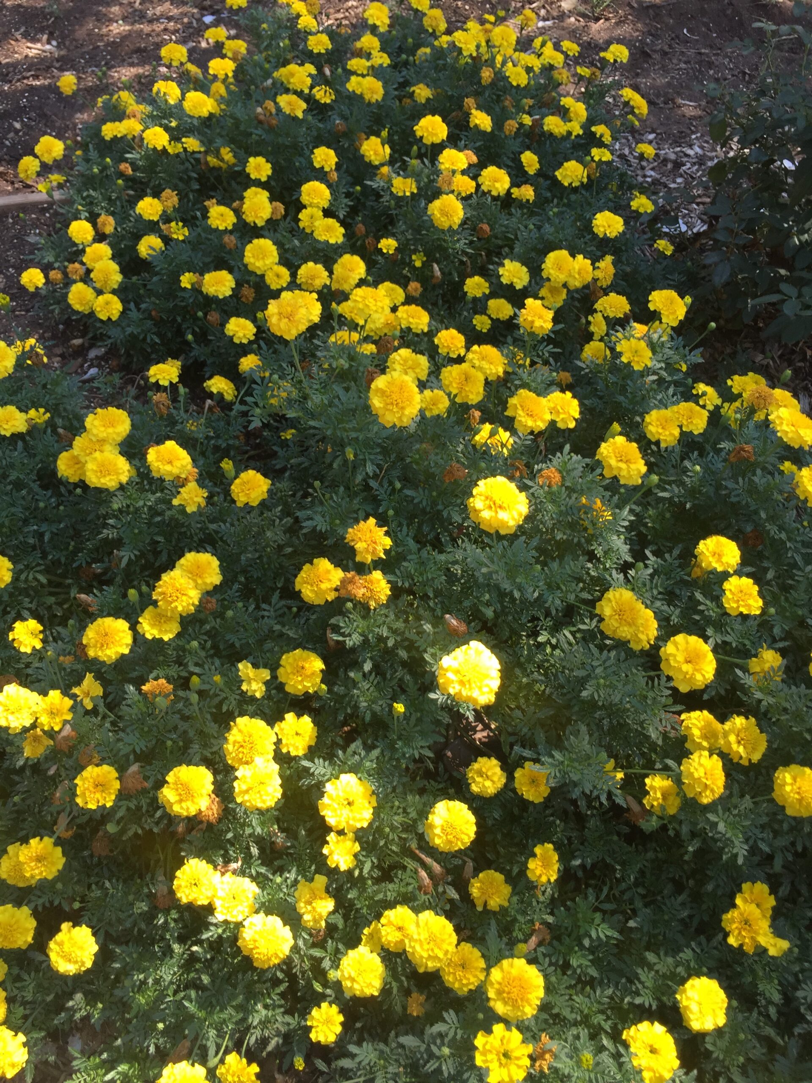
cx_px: 406
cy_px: 542
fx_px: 907
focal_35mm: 29
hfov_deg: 48.2
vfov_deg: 61.7
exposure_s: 1/421
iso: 32
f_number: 2.2
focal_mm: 4.15
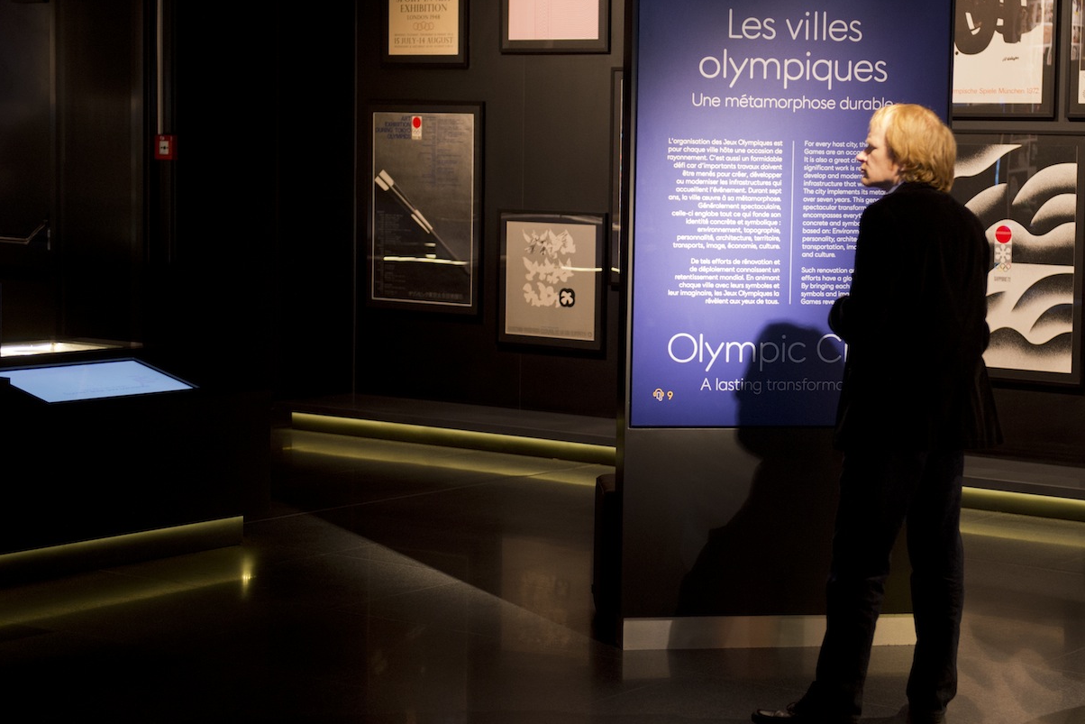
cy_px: 288
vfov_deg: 18.4
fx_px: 2230
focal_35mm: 74
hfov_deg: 27.3
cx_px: 678
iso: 1000
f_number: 2.8
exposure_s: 1/50
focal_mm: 55
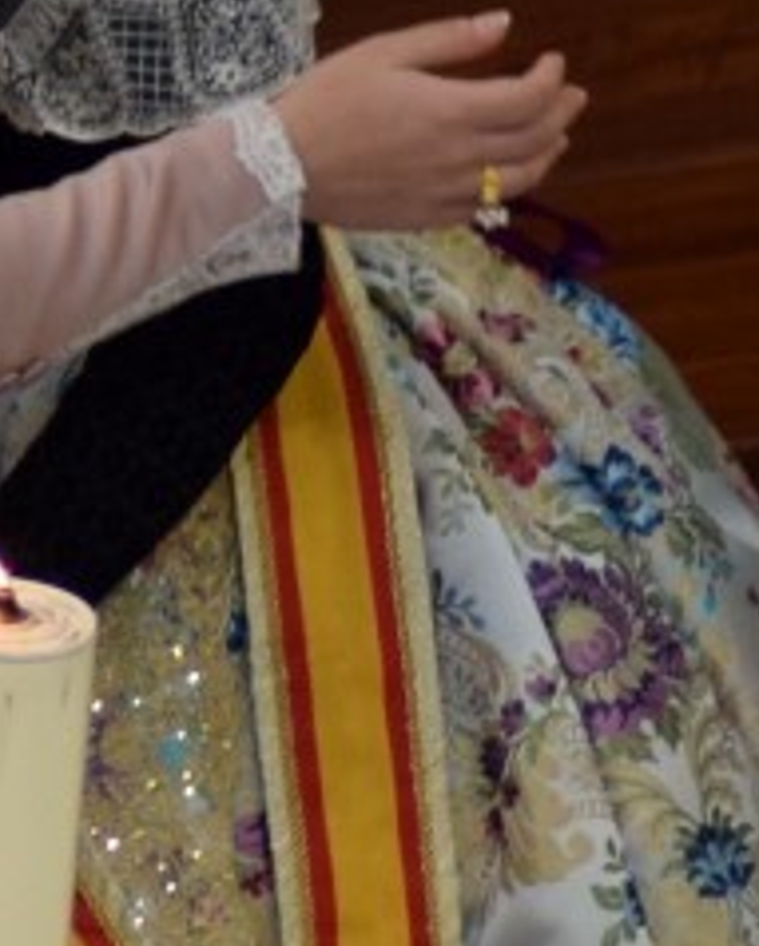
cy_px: -139
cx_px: -1053
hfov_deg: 1.5
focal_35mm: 1040
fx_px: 29147
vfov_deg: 1.9
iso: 800
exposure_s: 1/160
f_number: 4
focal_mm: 110
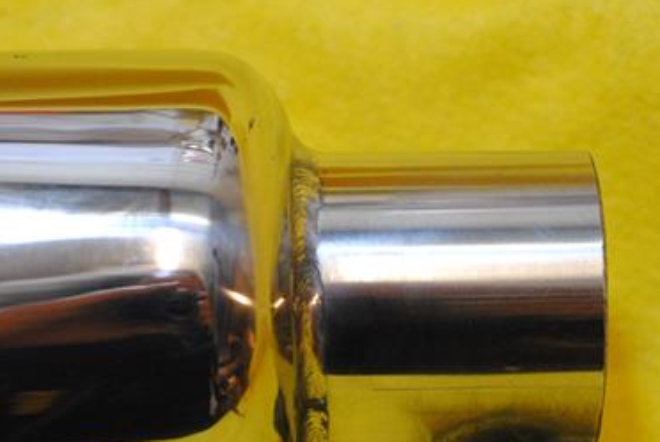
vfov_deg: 11.1
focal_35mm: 124
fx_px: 2276
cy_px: 344
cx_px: 364
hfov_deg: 16.5
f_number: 5.6
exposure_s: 1/30
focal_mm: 48
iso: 900
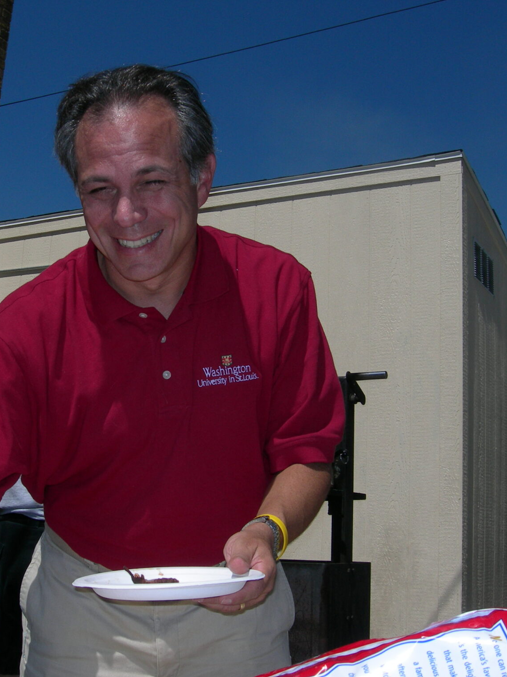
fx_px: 996
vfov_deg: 37.5
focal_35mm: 51
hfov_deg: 28.4
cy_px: 337
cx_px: 172
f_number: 4.8
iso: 50
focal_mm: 7.8
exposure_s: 1/1866
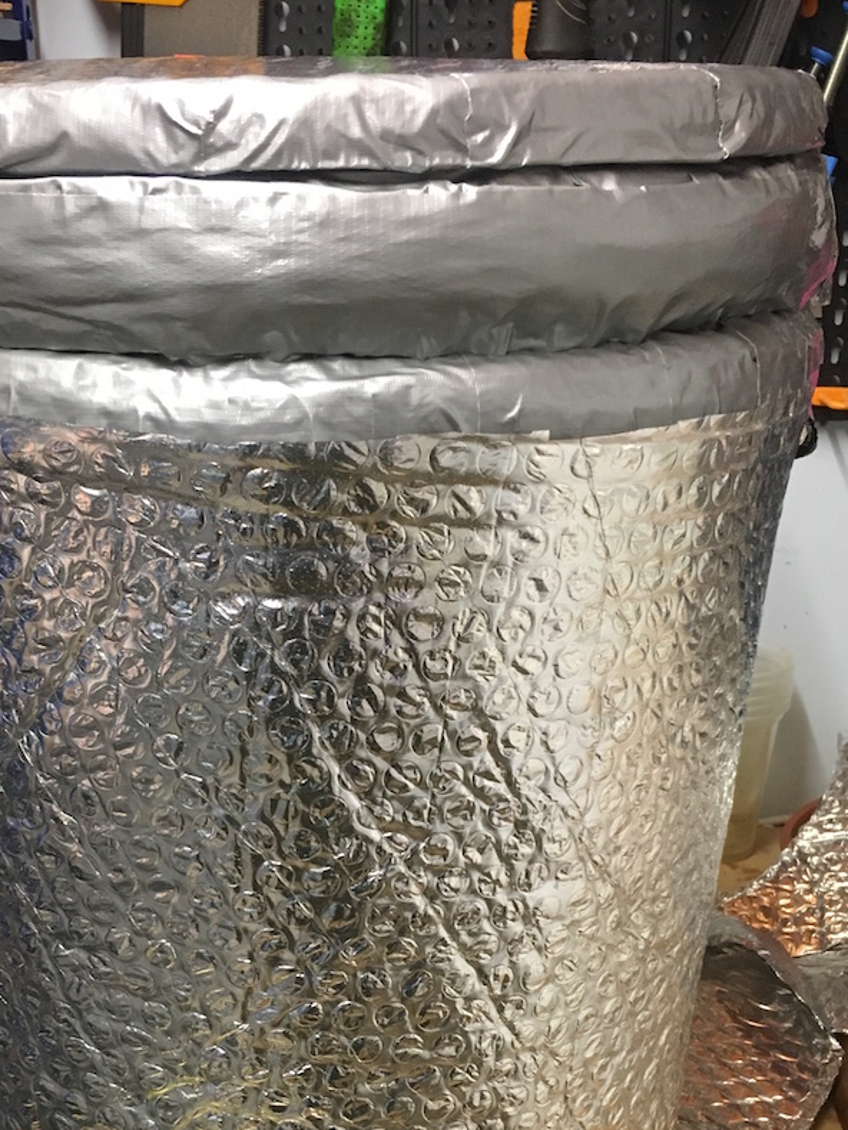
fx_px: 1600
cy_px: 797
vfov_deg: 38.2
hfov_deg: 29.6
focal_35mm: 49
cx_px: 317
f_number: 2.2
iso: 160
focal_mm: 4.15
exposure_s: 1/33
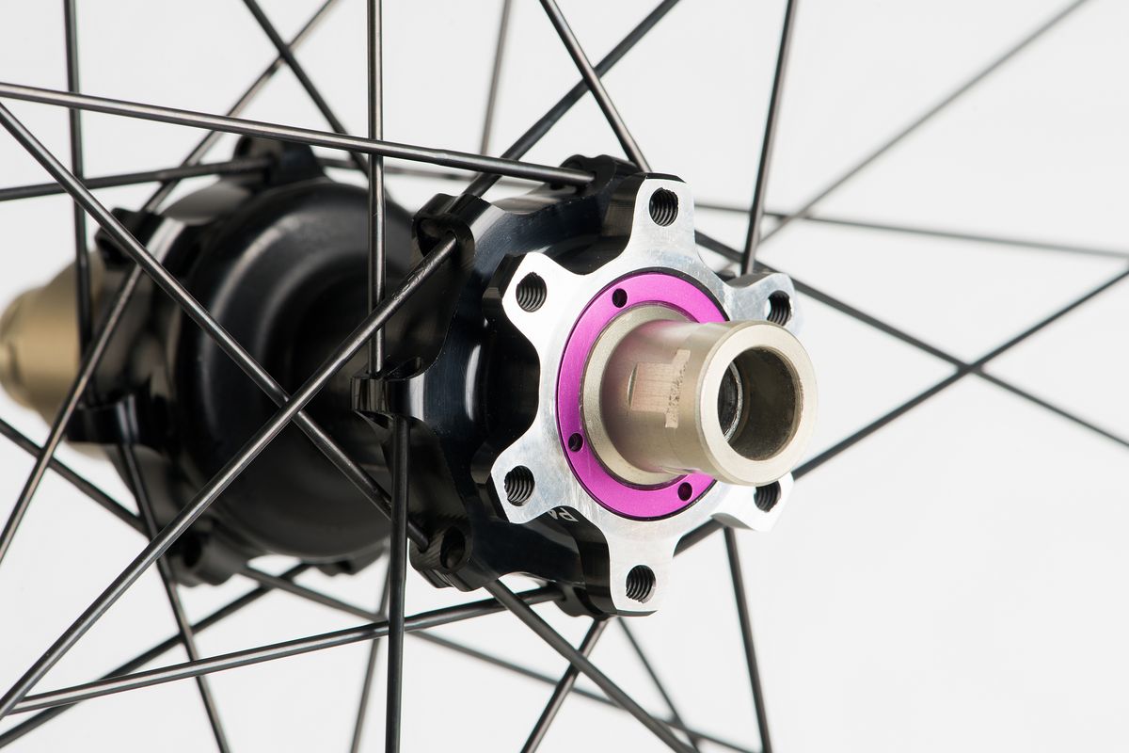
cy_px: 376
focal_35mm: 105
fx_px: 3293
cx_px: 564
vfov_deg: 13.0
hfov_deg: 19.5
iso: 100
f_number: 14
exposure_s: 1/125
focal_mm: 105
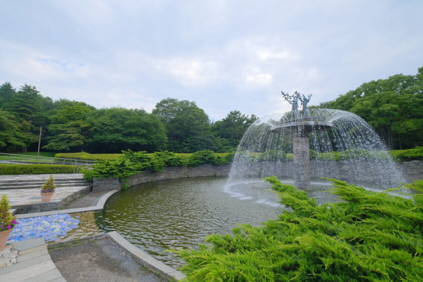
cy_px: 141
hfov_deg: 100.4
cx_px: 212
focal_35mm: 15
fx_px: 176
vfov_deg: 77.3
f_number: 5.6
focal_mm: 10
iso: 640
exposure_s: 1/480
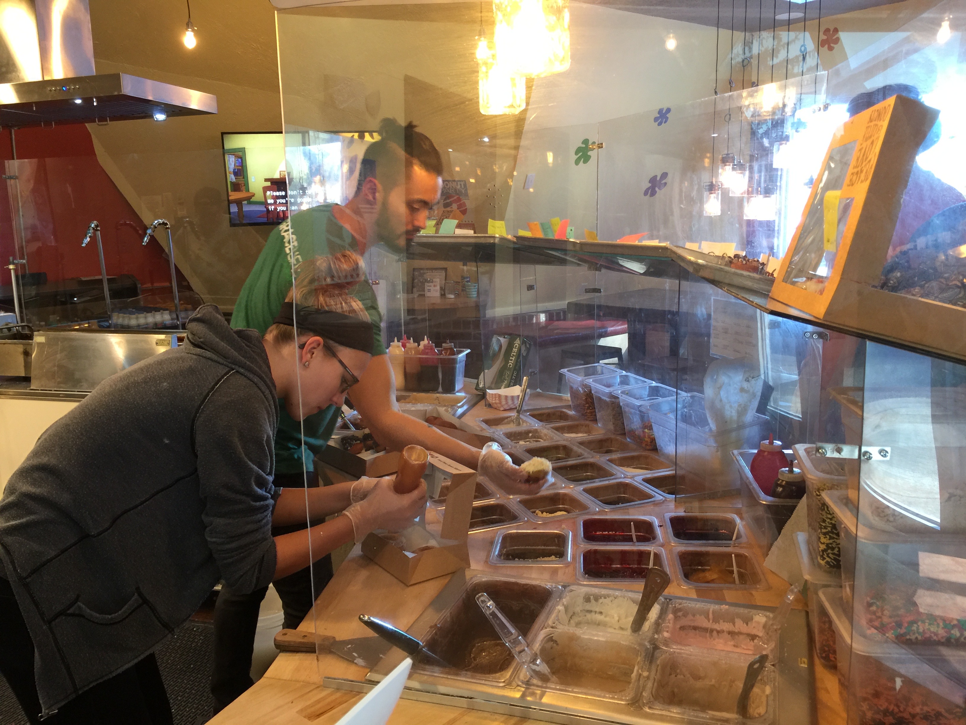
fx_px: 809
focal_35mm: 29
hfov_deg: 61.7
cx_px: 483
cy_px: 362
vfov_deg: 48.2
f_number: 2.2
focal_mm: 4.15
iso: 64
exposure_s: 1/15
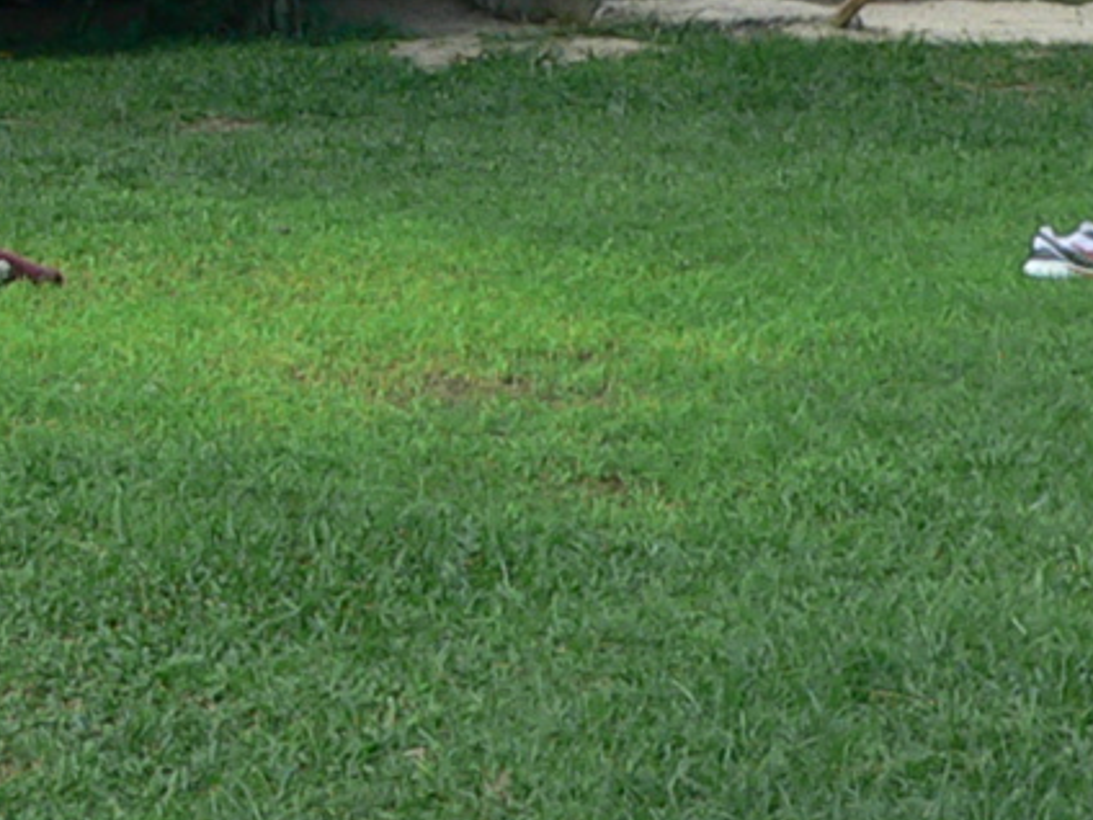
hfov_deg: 11.3
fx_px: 5494
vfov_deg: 8.3
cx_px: 206
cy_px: -529
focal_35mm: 174
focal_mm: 6
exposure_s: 1/200
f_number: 4
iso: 80
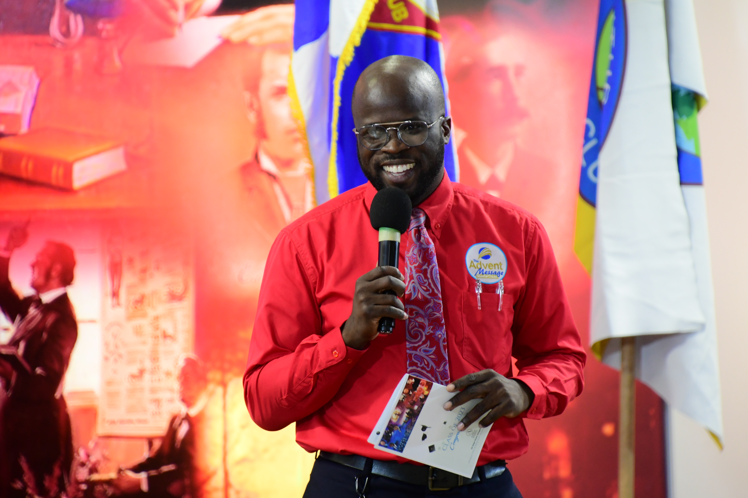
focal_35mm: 330
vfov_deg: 4.2
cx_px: 374
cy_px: 249
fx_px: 6856
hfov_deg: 6.2
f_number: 6.3
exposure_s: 1/80
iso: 2000
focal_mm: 220
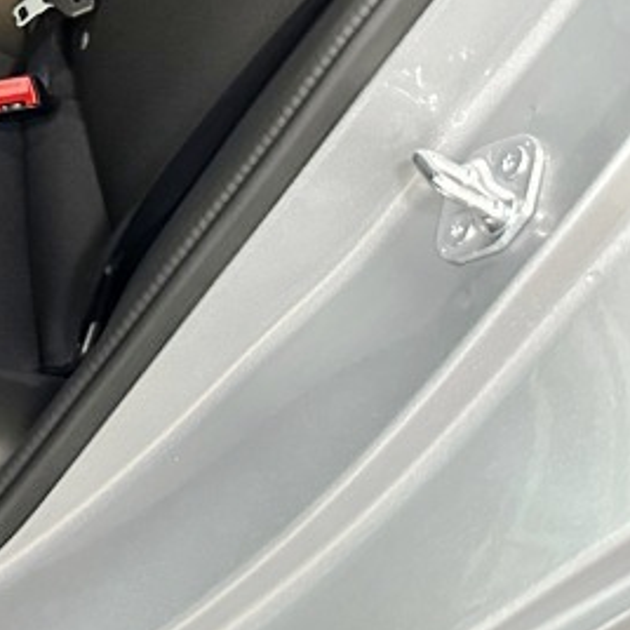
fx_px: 1668
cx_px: -475
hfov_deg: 17.6
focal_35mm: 81
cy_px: -174
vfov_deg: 19.8
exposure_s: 1/40
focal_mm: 6.86
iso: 1000
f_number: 1.78
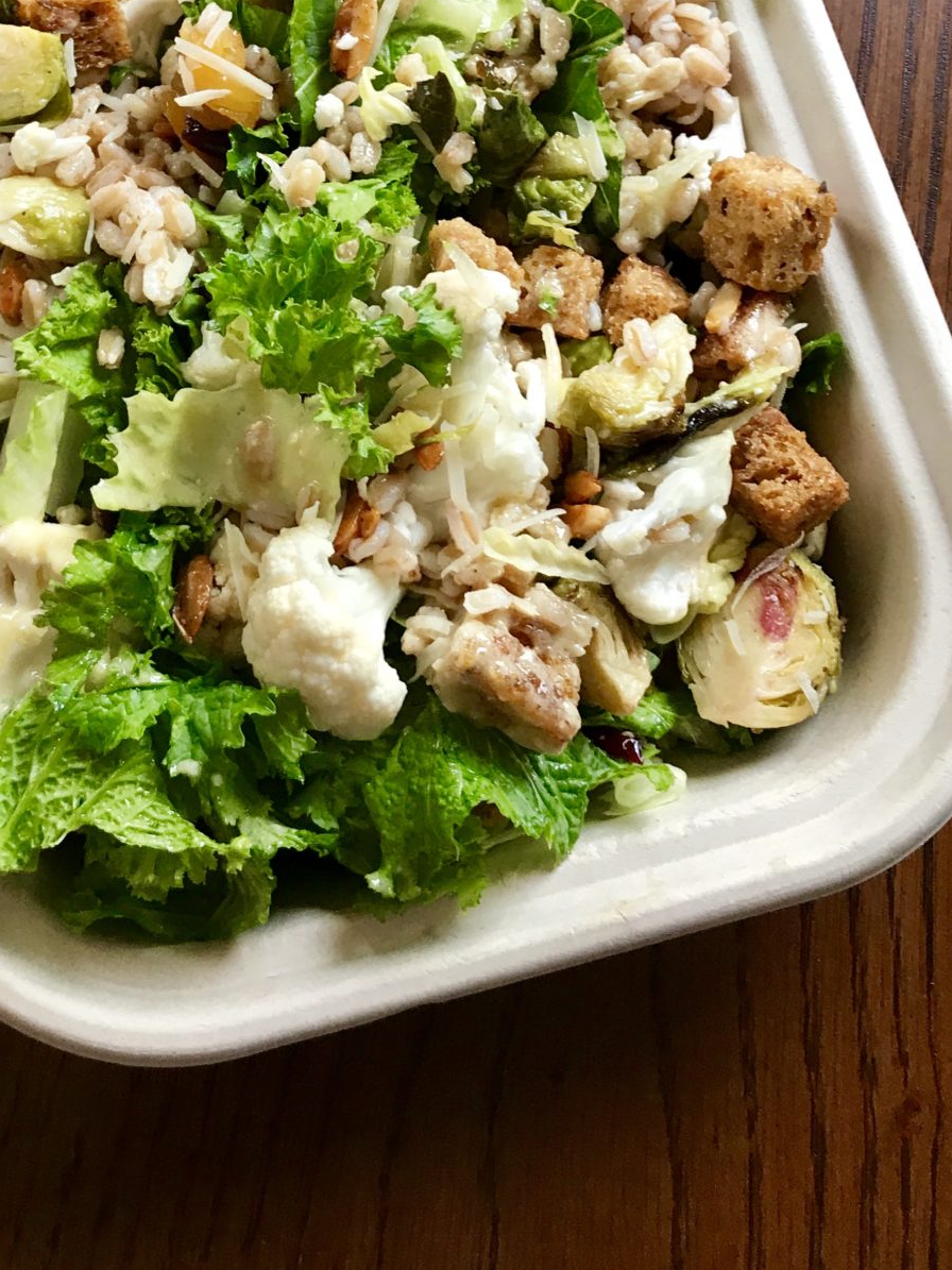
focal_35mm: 48
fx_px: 1760
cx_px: 322
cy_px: 282
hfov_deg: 30.1
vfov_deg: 38.4
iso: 32
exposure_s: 1/24
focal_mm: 3.99
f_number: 1.8
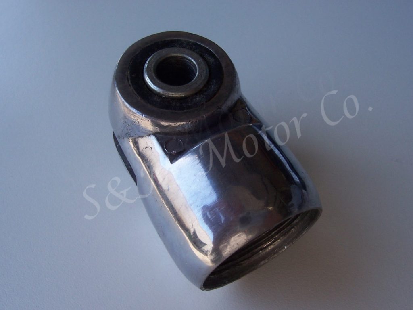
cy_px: 155
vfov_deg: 38.7
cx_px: 206
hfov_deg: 50.1
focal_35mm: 37
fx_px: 441
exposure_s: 1/125
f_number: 5.6
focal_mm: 5.6
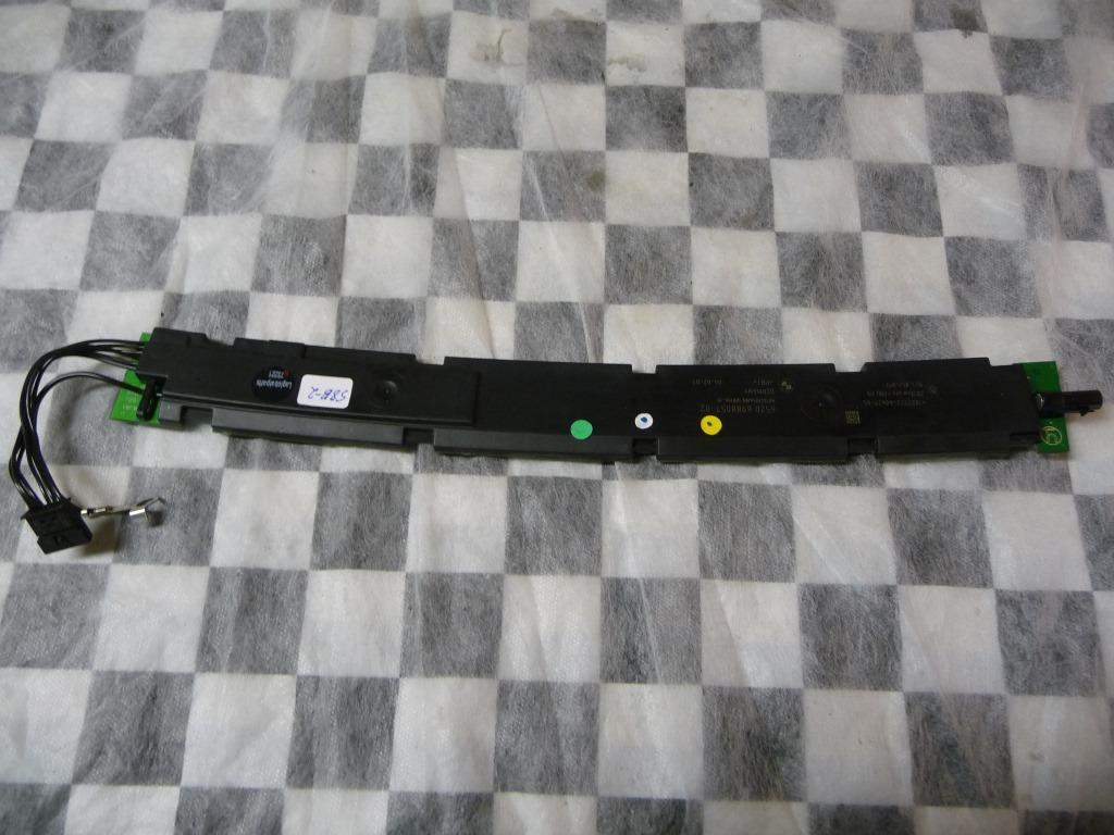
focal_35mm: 28
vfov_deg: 49.7
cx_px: 557
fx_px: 901
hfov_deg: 63.4
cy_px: 418
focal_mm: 4.7
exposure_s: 1/30
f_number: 3.3
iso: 200
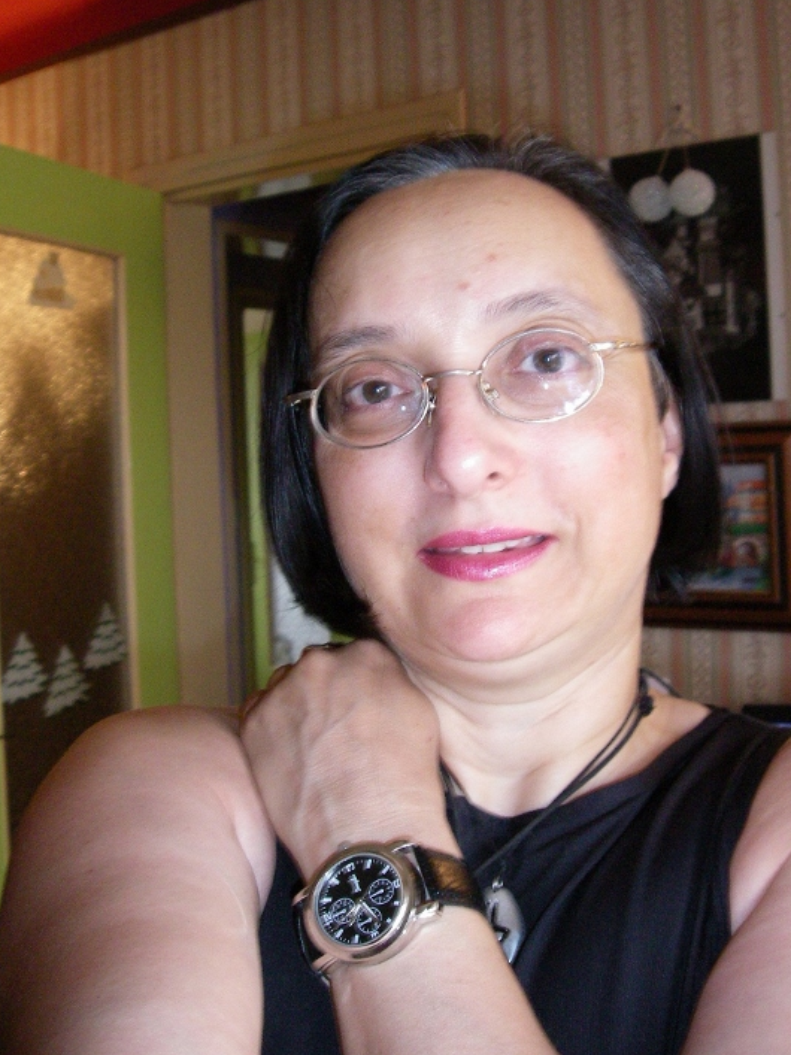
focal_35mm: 43
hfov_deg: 33.6
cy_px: 479
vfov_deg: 43.8
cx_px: 410
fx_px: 1311
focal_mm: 6.2
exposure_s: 1/50
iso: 320
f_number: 2.7
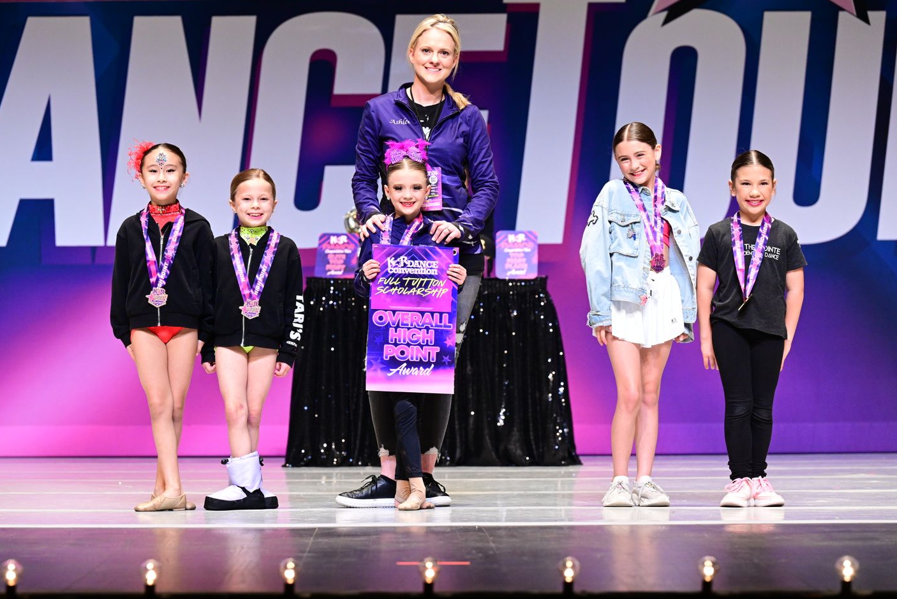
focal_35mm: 160
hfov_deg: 12.8
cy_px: 313
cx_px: 422
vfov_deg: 8.6
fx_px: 3987
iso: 3200
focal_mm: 150
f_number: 5
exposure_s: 1/400
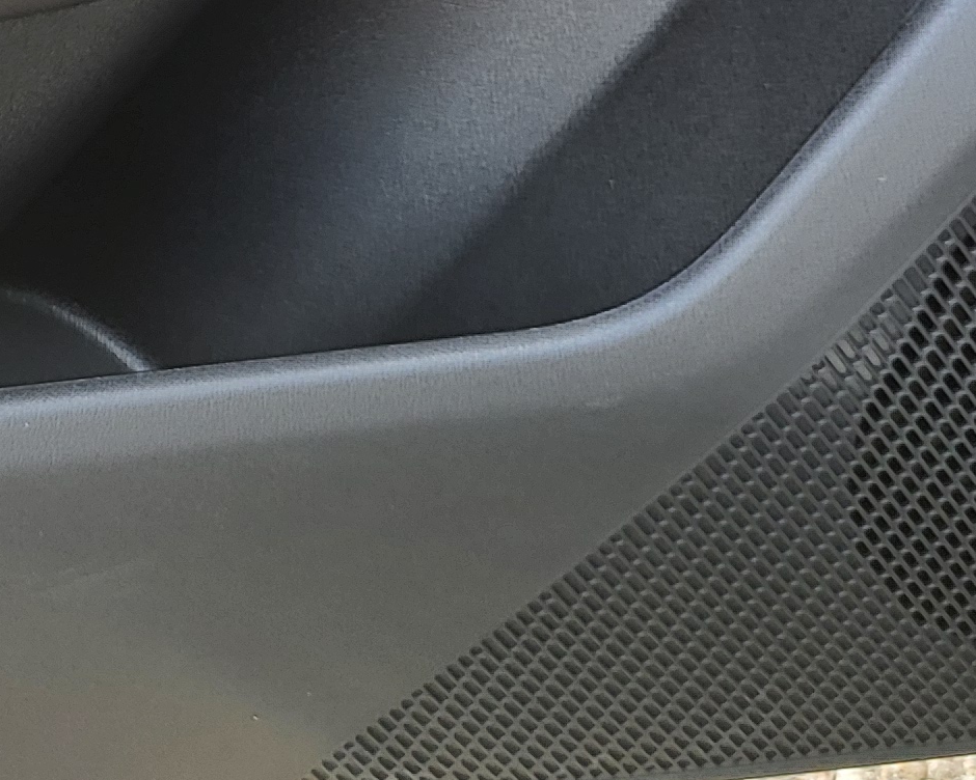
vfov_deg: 12.9
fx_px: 3120
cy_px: -637
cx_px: -409
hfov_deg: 16.5
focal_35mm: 108
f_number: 1.8
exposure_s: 1/100
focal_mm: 5.4
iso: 64
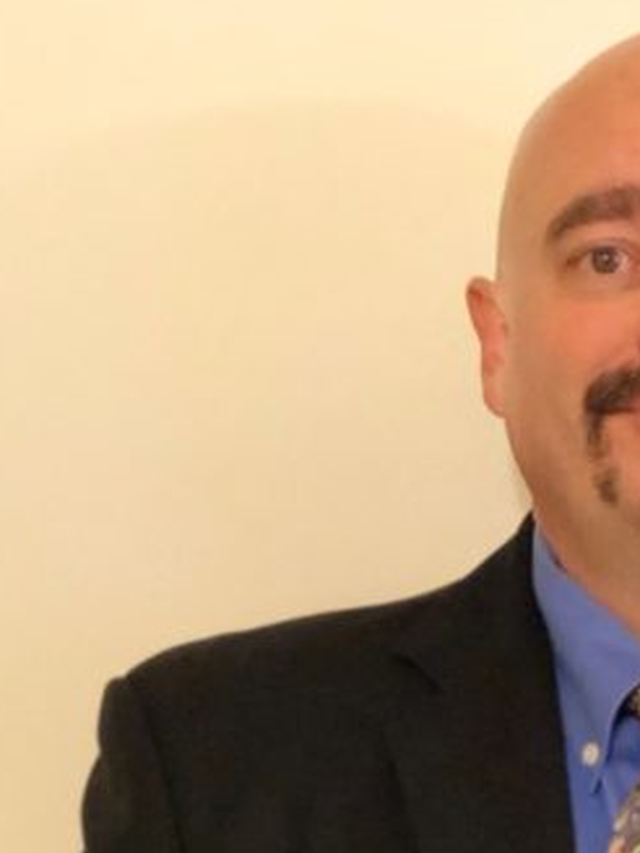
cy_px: 772
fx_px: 3427
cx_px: 682
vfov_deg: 14.1
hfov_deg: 10.6
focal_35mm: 139
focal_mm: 6.6
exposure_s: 1/30
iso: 640
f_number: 2.8
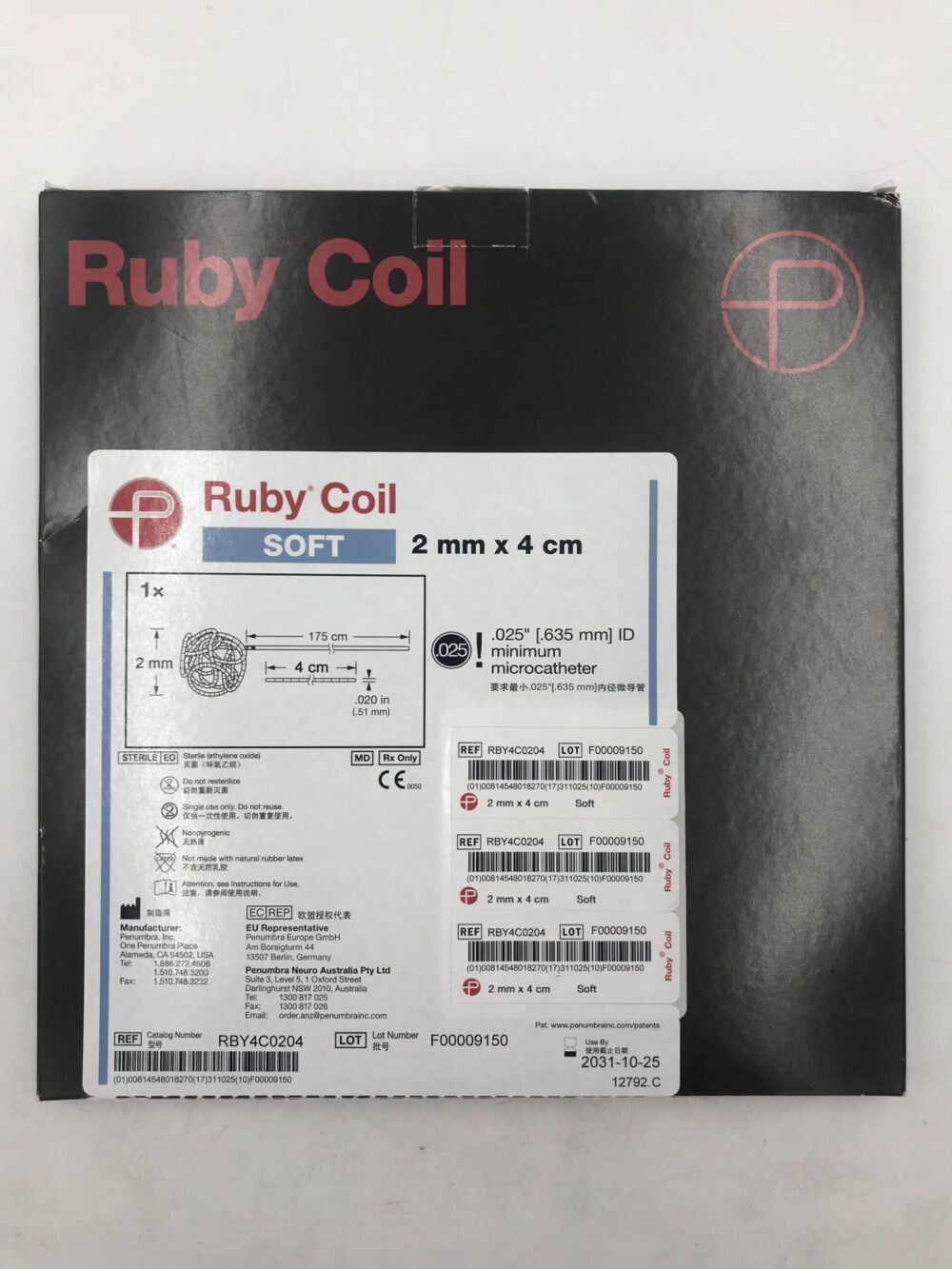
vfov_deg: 63.4
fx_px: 1027
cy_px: 634
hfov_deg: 49.8
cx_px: 476
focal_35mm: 28
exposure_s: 1/177
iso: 20
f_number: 1.8
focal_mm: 3.99
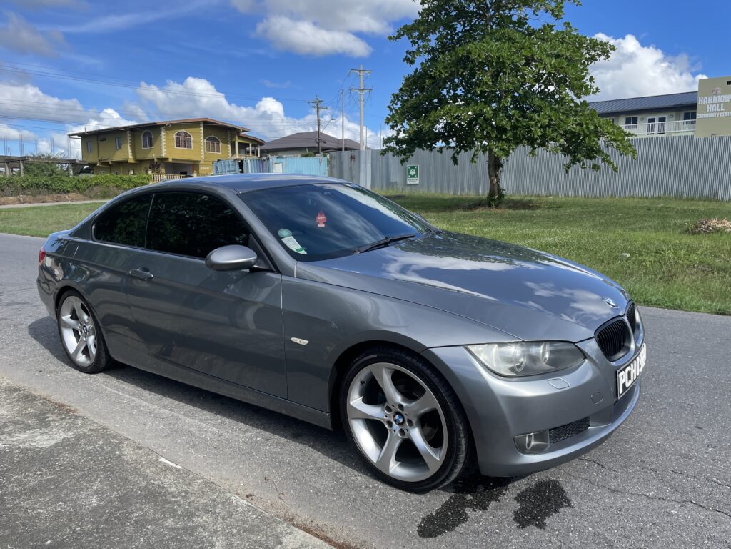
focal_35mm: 26
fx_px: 549
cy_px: 274
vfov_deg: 53.1
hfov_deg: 67.3
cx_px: 366
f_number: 1.6
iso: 32
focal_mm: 4.2
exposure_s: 1/2053
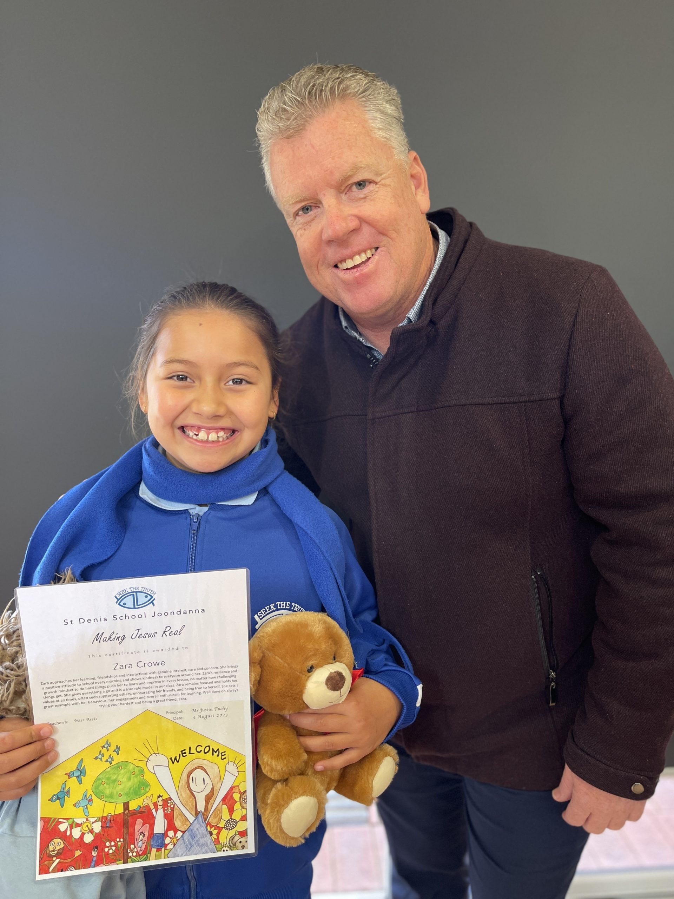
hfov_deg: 53.1
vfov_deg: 67.3
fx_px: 675
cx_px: 337
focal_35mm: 26
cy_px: 450
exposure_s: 1/60
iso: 160
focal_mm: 5.1
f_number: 1.6
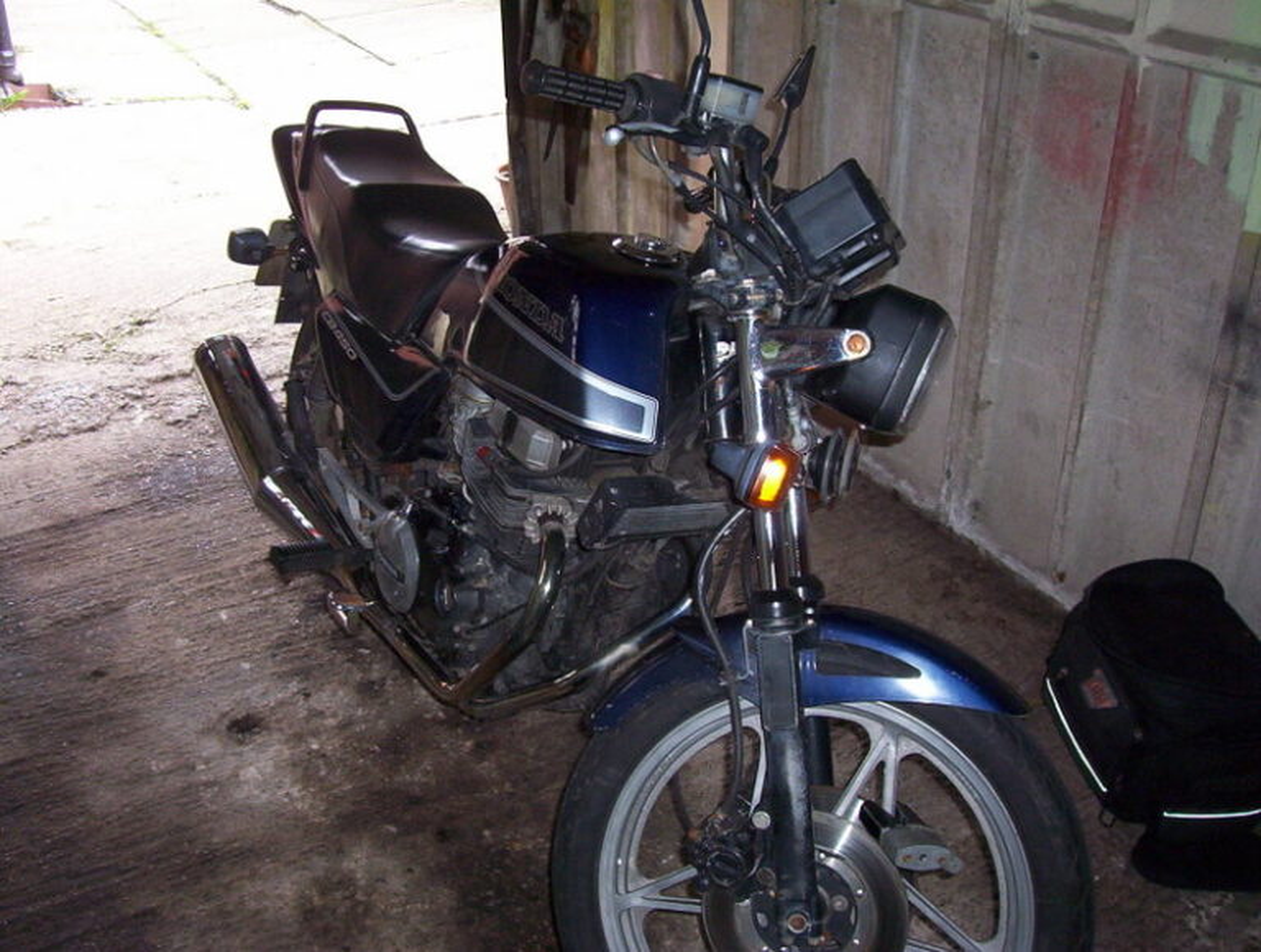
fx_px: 1570
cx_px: 630
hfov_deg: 43.8
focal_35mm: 43
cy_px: 476
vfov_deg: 33.7
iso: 140
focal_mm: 5.77
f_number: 2.73
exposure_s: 1/60
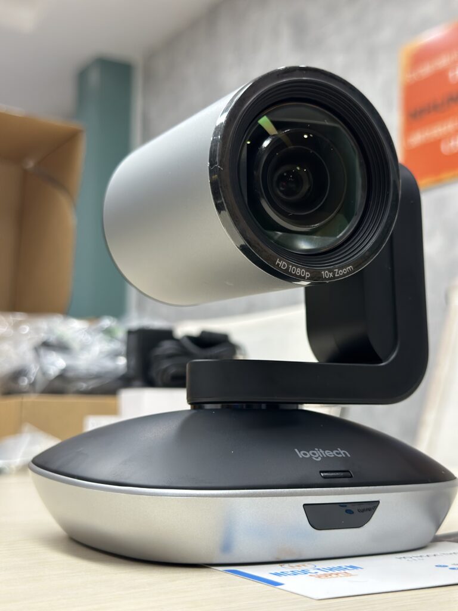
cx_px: 229
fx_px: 847
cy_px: 306
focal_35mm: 48
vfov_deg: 39.7
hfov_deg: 30.3
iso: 160
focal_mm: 6.86
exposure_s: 1/100
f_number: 1.78
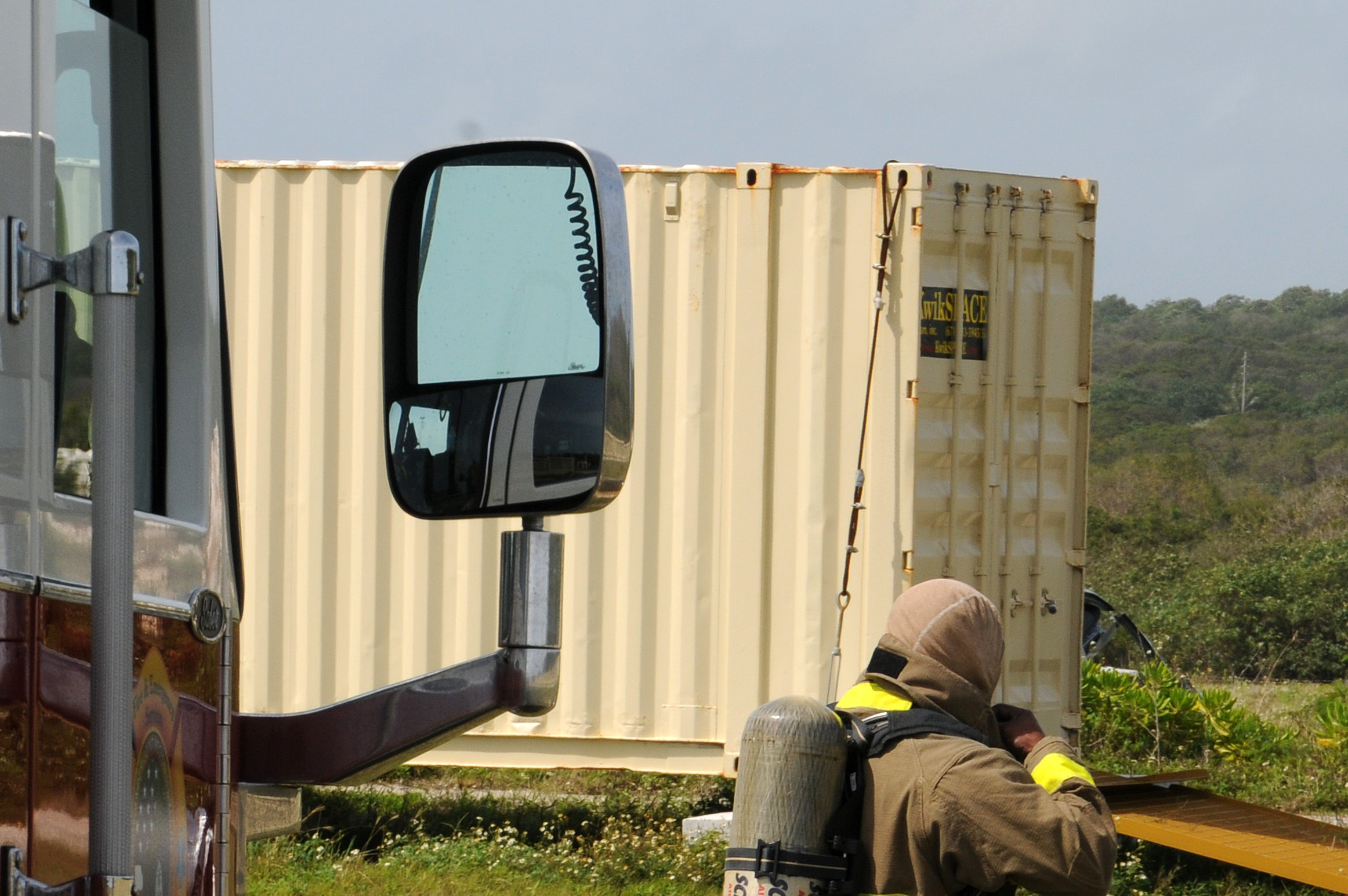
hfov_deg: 8.3
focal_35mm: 247
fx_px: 9242
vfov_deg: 5.5
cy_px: 962
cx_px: 652
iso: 200
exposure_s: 1/250
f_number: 13
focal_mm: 75
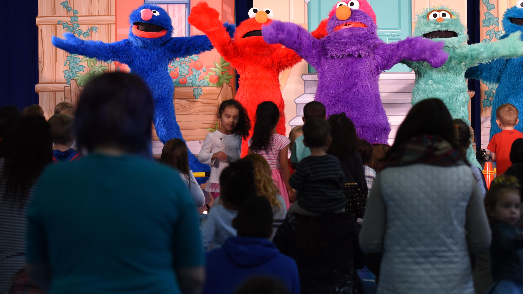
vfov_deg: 9.9
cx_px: 373
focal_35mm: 122
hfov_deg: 17.5
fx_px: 1692
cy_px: 47
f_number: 2.8
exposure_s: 1/200
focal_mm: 70
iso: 800
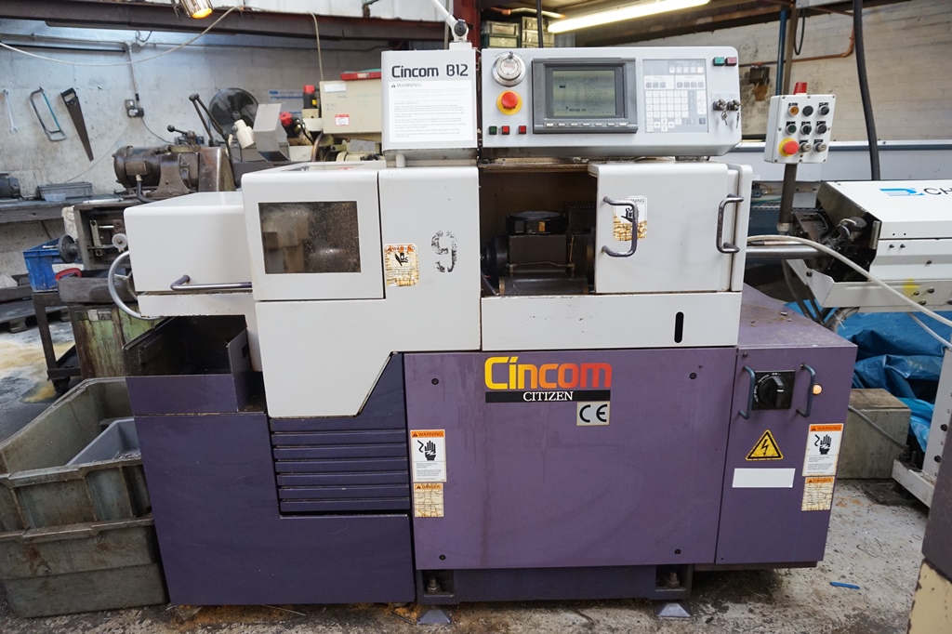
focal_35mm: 24
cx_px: 476
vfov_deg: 53.1
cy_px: 317
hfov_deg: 73.8
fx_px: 634
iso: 1250
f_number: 4
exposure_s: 1/160
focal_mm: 16
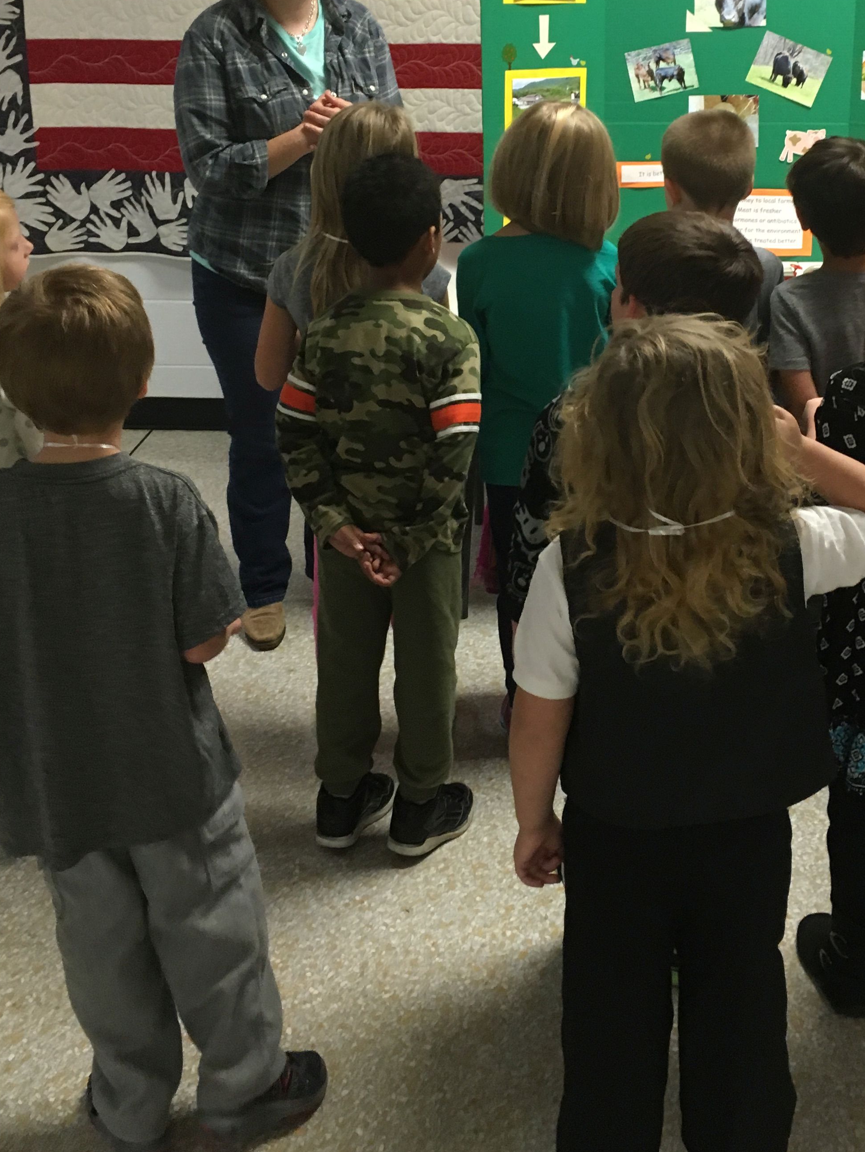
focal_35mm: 45
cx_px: 551
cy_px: 349
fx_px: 1499
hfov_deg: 32.0
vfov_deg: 41.3
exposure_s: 1/30
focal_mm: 4.15
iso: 125
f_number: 2.2
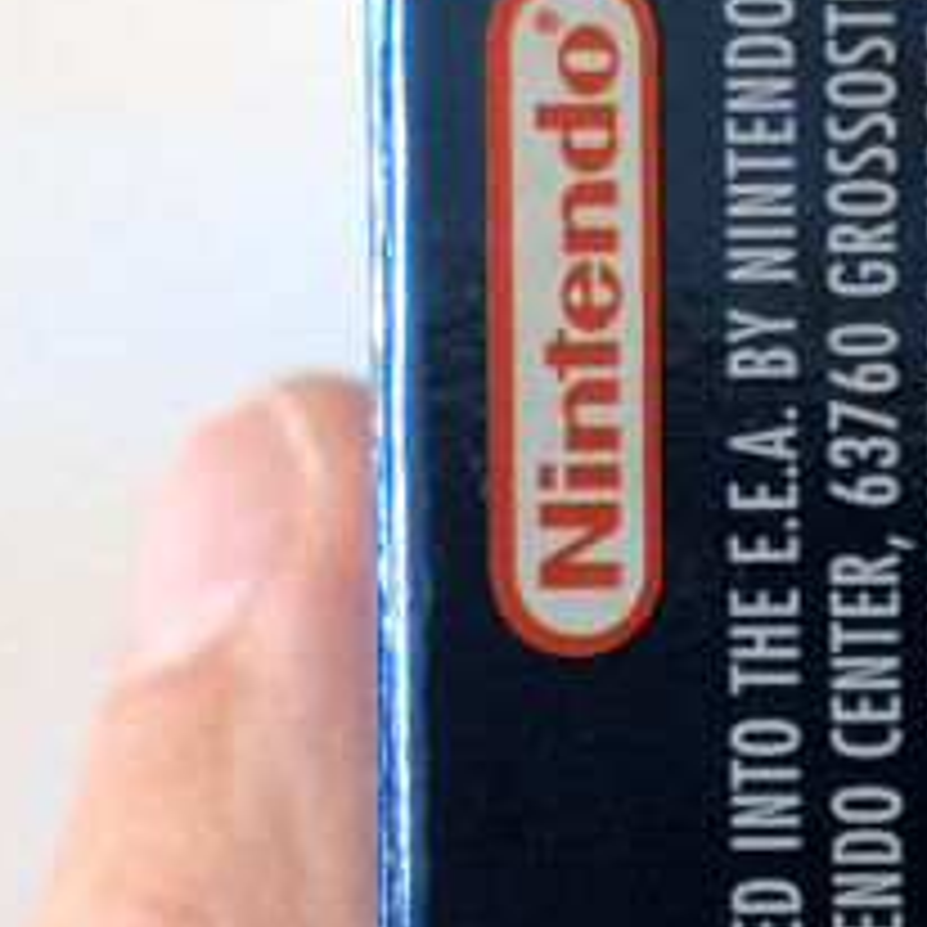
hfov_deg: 12.0
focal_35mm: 144
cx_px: 819
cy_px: 544
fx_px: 4363
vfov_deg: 12.1
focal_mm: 3.99
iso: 32
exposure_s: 1/30
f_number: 1.8
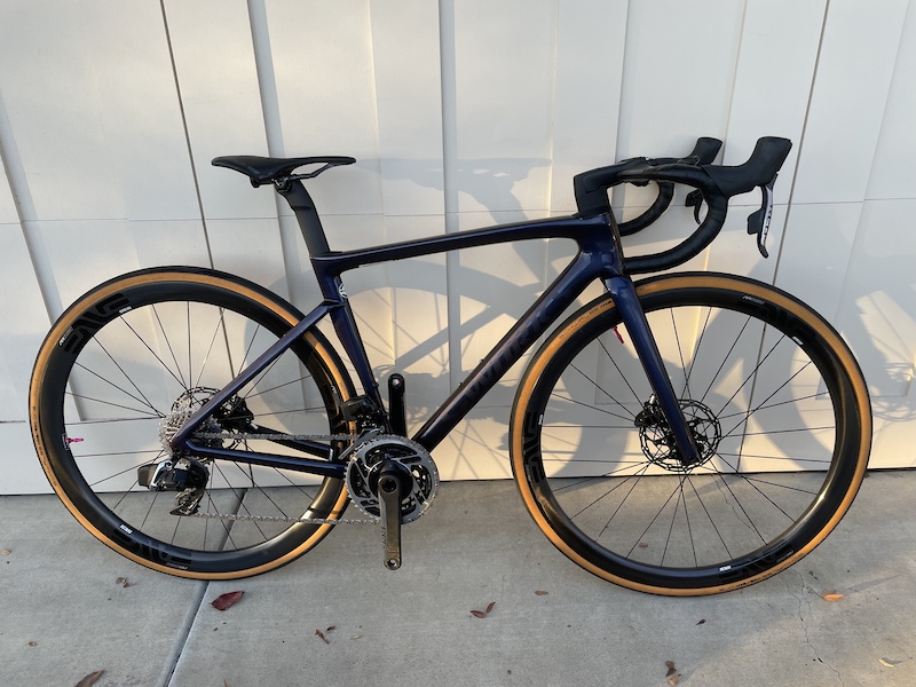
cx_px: 458
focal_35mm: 26
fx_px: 688
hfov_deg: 67.3
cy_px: 344
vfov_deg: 53.1
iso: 32
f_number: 1.6
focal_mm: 4.2
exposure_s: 1/272
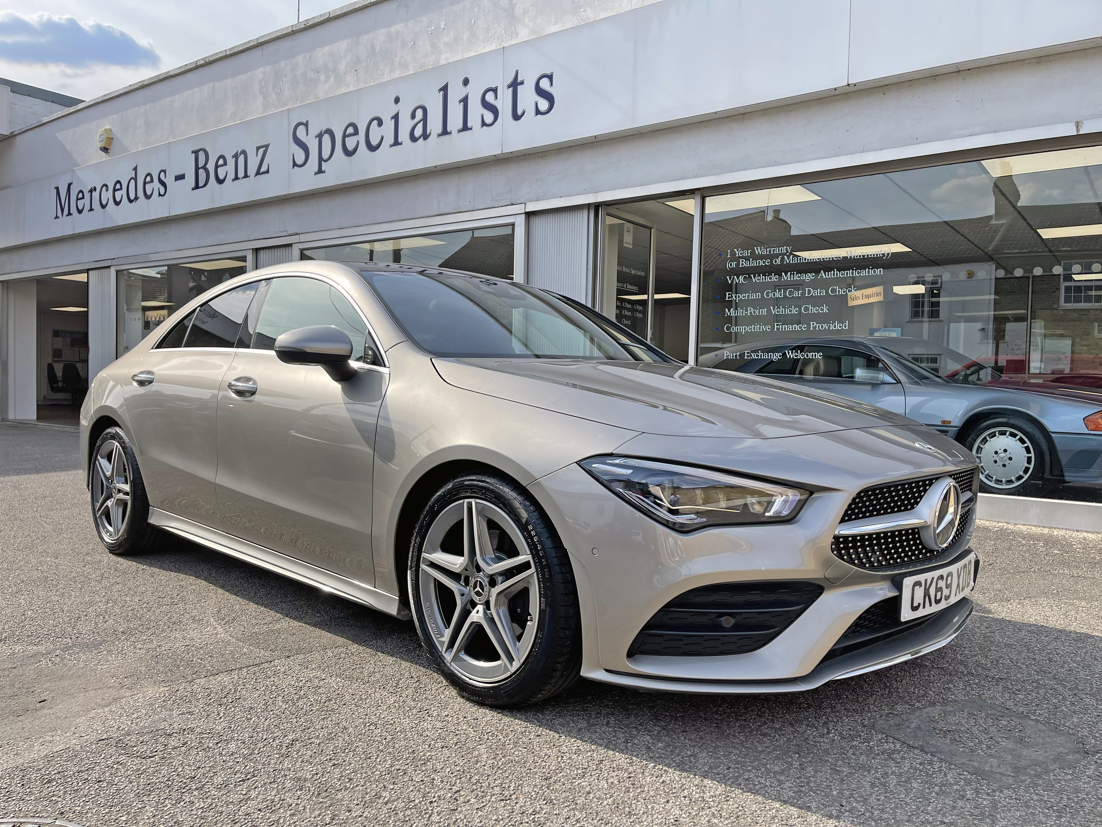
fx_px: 828
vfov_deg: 53.1
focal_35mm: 26
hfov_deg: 67.3
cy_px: 414
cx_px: 551
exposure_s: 1/1976
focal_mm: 5.1
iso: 32
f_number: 1.6
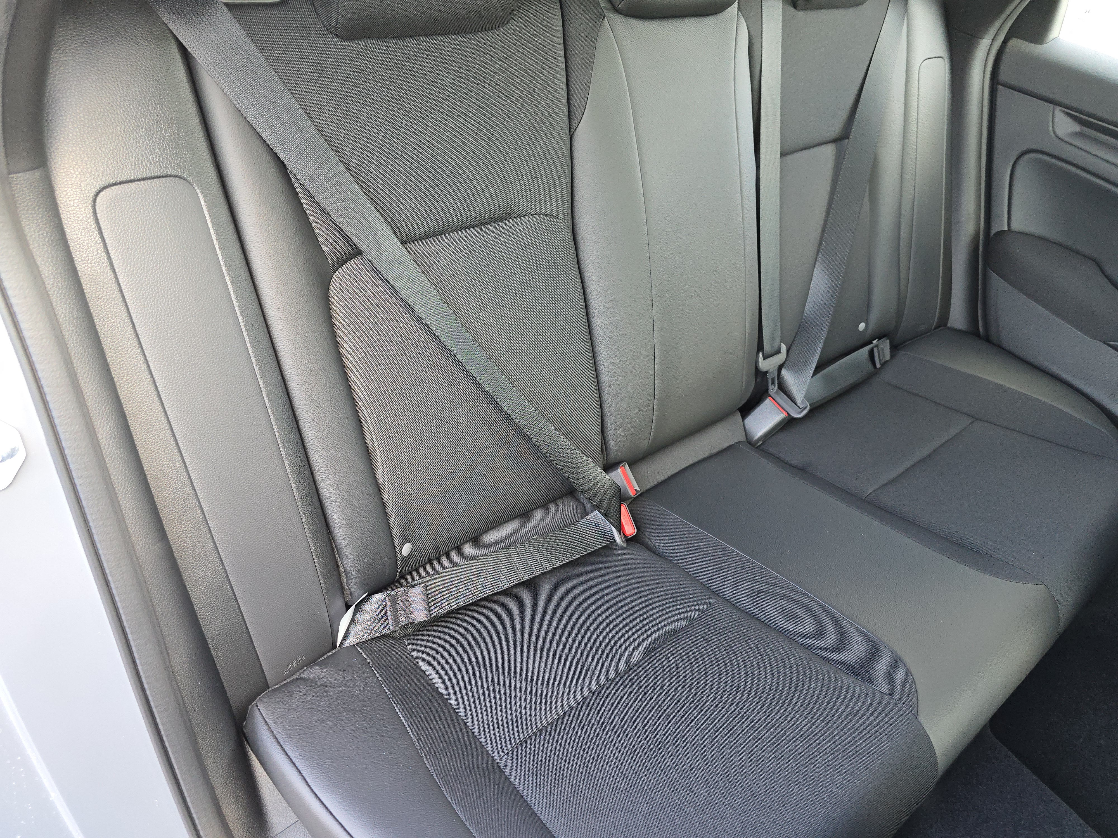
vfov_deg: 58.9
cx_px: 559
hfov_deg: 73.9
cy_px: 419
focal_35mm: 23
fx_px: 743
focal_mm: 6.3
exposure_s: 1/120
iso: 160
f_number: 1.7
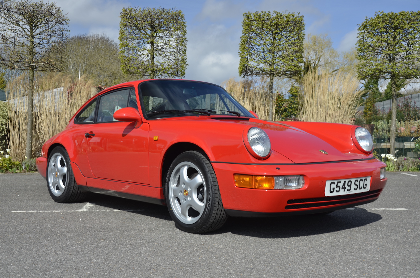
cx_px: 210
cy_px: 139
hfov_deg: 43.7
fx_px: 524
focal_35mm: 45
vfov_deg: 29.7
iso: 140
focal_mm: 30
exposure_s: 1/250
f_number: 8
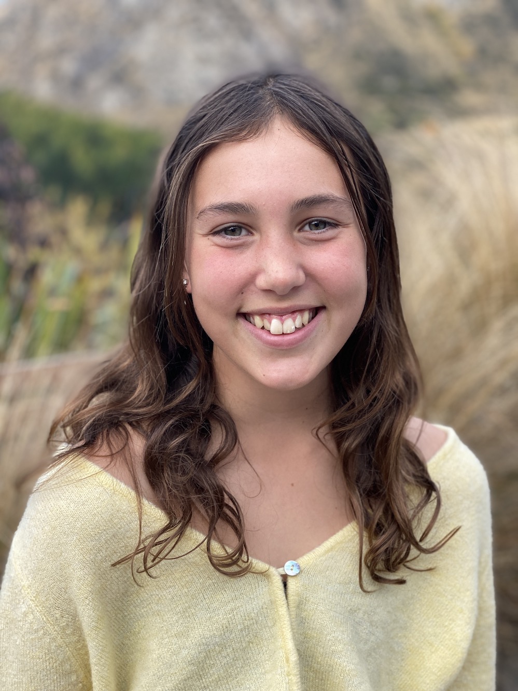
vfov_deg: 36.8
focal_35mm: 52
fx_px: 1038
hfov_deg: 28.0
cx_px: 259
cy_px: 346
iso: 40
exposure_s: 1/122
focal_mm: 6
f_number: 2
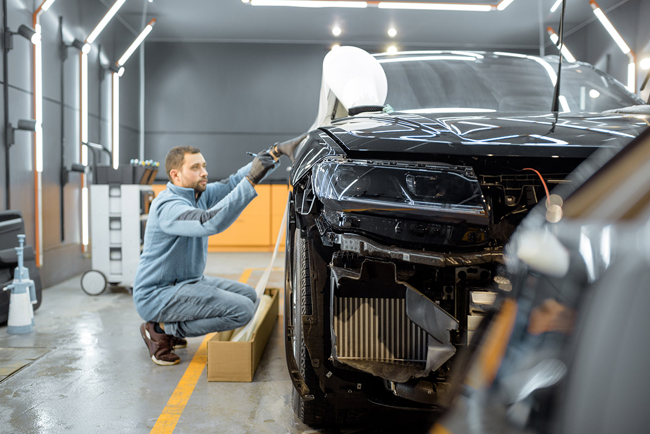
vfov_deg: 36.9
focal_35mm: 36
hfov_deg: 53.1
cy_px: 221
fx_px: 650
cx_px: 325
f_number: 2.2
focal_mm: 35
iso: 640
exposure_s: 1/200
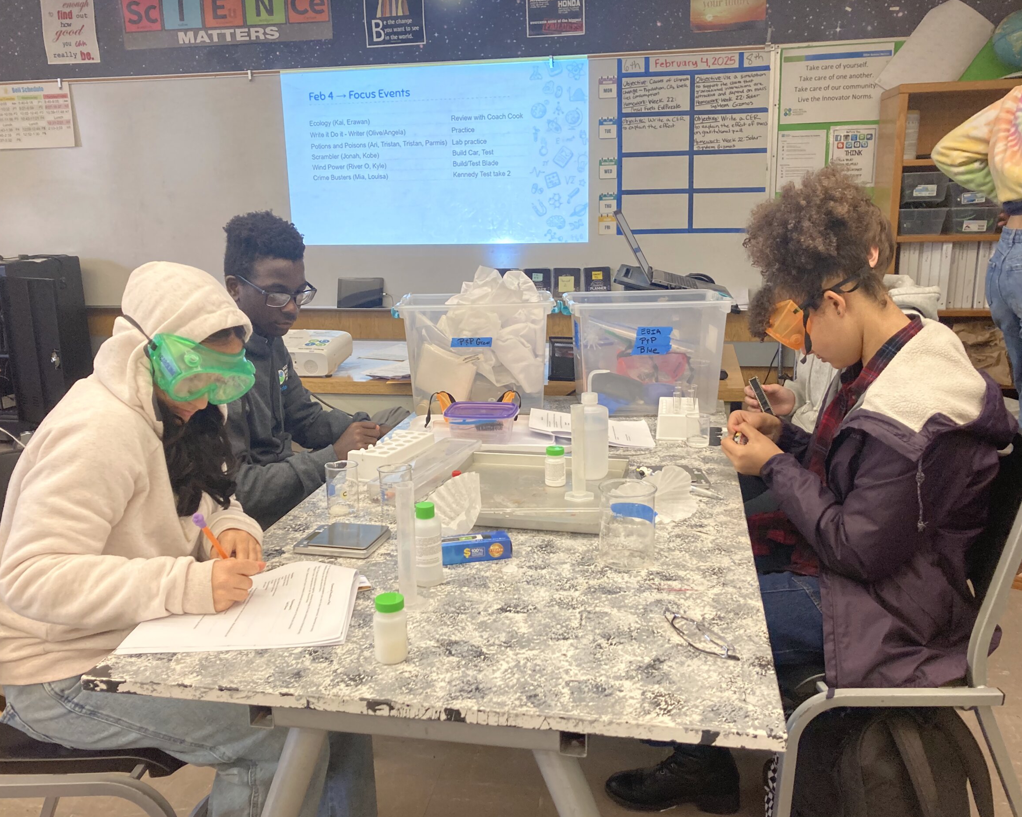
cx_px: 514
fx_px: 907
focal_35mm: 30
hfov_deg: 58.8
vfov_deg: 48.5
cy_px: 409
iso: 100
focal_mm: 3.99
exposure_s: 1/60
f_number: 1.8
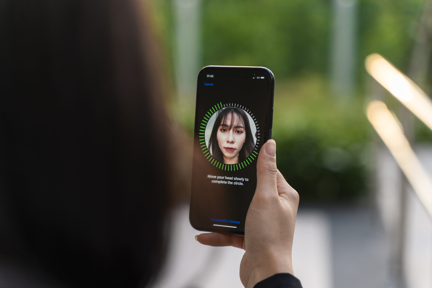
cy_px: 144
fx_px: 900
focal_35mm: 75
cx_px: 216
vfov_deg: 18.2
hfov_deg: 27.0
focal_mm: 75
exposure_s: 1/160
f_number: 3.2
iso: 200
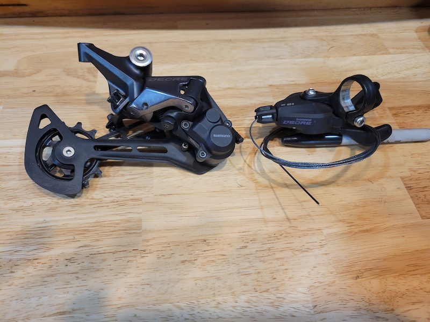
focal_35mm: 26
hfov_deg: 67.3
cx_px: 215
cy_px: 161
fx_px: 323
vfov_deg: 53.1
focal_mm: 5.4
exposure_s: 1/60
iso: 250
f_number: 1.8
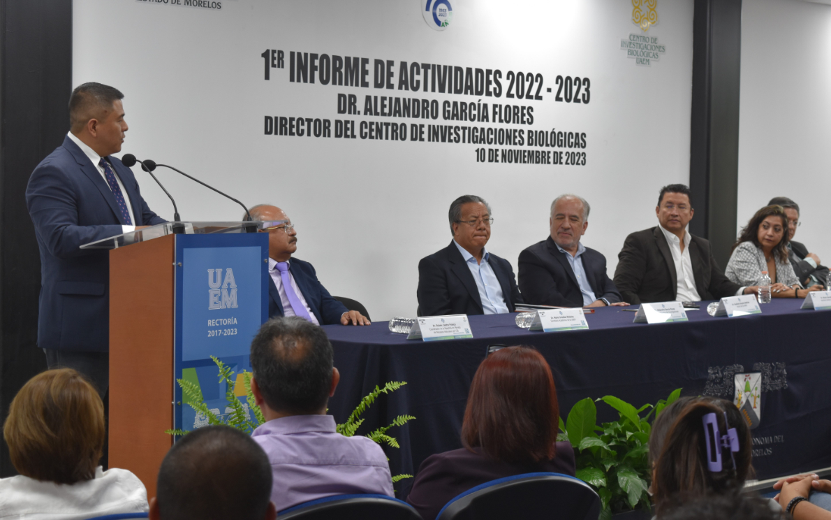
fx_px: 1676
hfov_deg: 27.8
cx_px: 418
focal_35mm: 74
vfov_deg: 17.6
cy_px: 260
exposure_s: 1/30
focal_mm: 48
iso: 400
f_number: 5.3
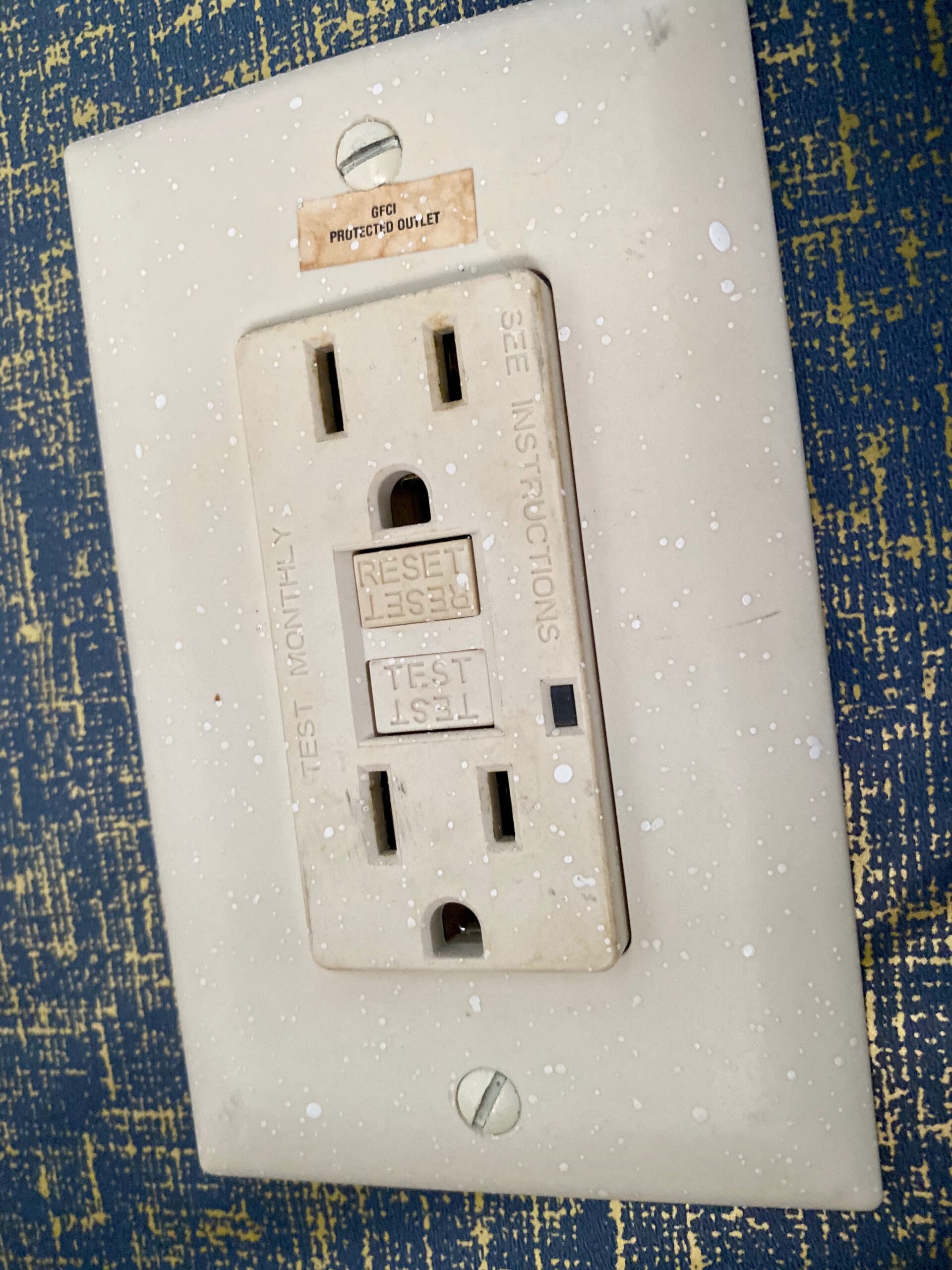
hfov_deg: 53.1
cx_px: 476
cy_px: 635
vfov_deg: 67.3
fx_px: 953
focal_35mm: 26
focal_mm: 4.25
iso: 500
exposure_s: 1/58
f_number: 1.8
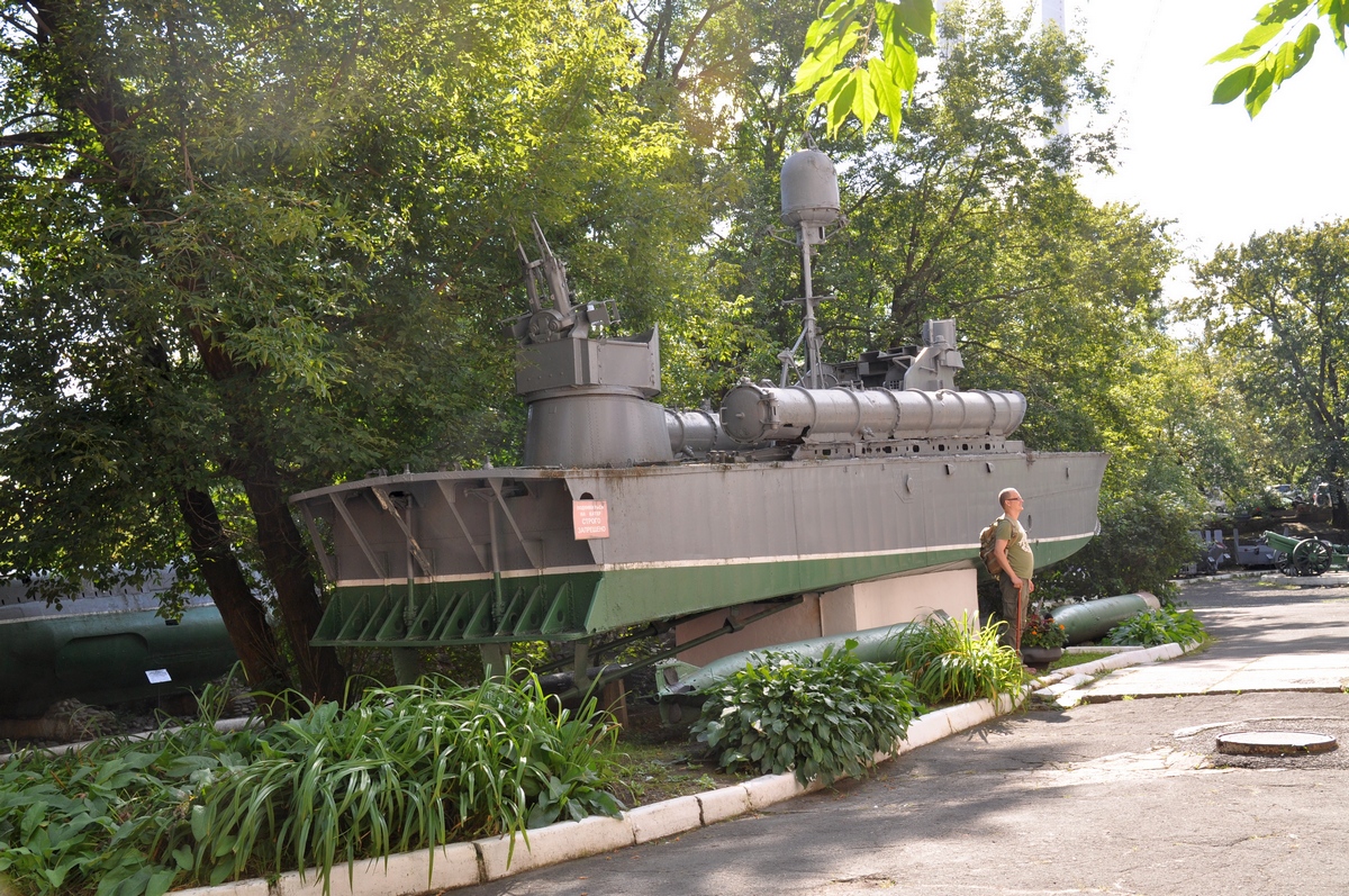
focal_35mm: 39
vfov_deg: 34.1
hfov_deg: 49.6
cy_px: 448
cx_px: 674
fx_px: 1460
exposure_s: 1/160
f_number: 6.3
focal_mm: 26
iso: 200
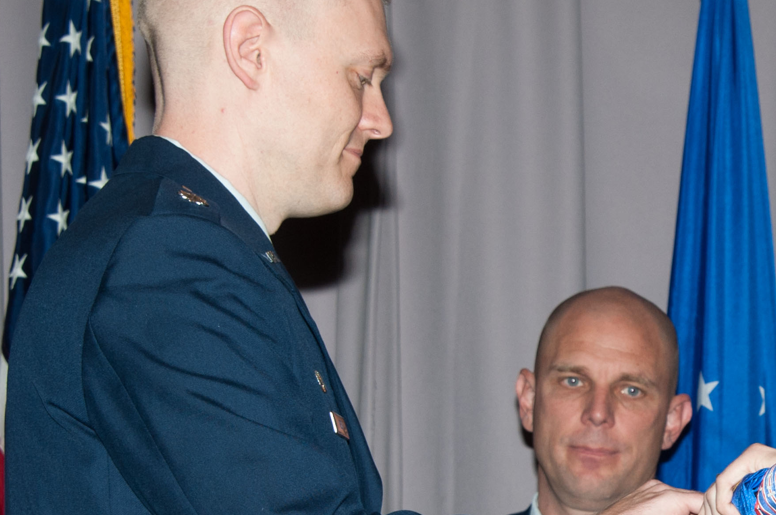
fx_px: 4091
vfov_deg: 7.2
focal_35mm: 190
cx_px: 727
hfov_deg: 10.8
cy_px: 389
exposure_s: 1/125
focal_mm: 78
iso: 640
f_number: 9
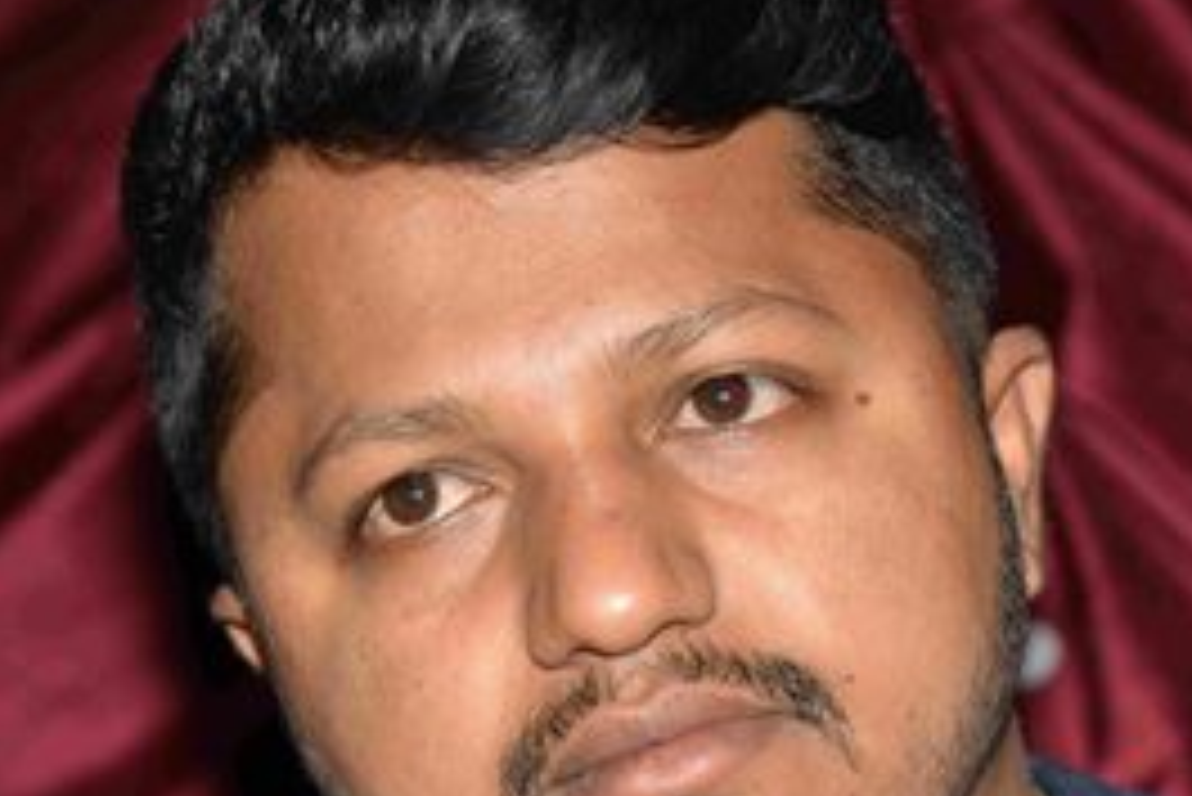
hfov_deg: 8.3
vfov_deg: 5.5
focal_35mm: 249
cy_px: 720
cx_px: 756
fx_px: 8249
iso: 200
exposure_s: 1/125
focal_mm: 100
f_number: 5.6
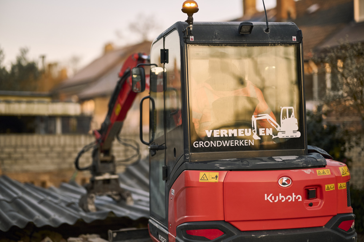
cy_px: 121
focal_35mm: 85
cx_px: 182
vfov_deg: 16.1
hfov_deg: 23.9
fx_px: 859
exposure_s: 1/4000
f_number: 1.2
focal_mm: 85
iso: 250
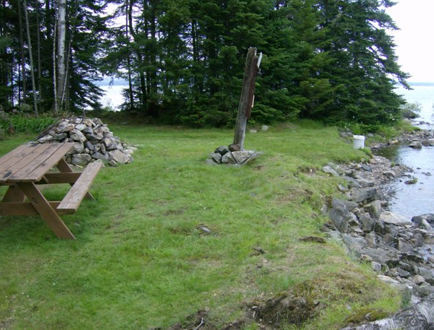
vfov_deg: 38.9
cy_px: 168
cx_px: 215
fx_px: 466
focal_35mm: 37
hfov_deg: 49.9
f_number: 4.7
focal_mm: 6
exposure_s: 1/229
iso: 100
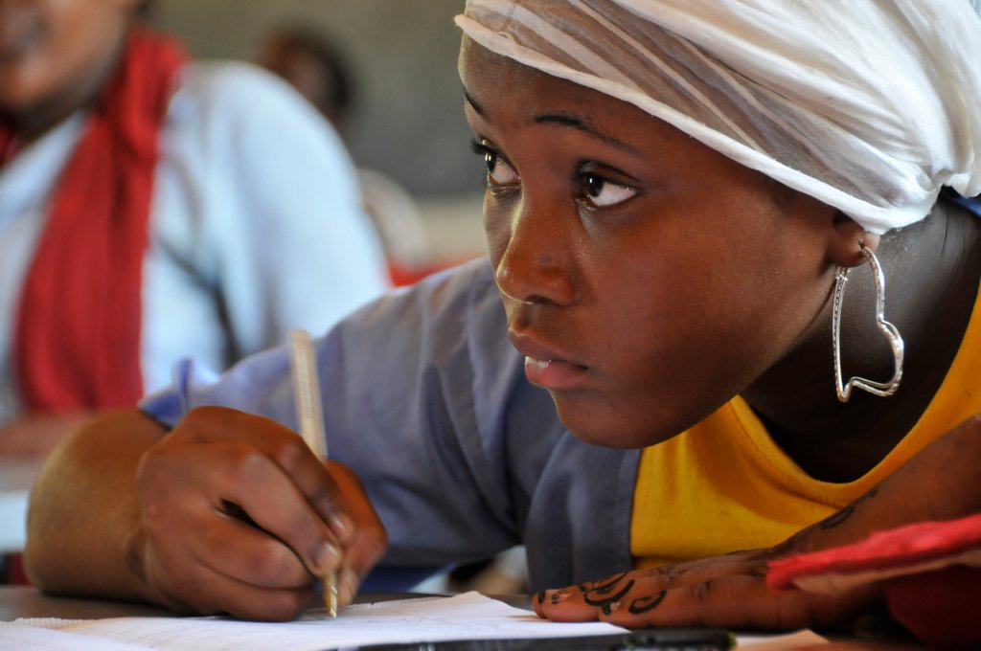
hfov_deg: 13.1
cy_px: 326
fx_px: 4286
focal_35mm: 158
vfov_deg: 8.7
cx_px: 490
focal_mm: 105
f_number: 5.3
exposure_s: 1/50
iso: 800
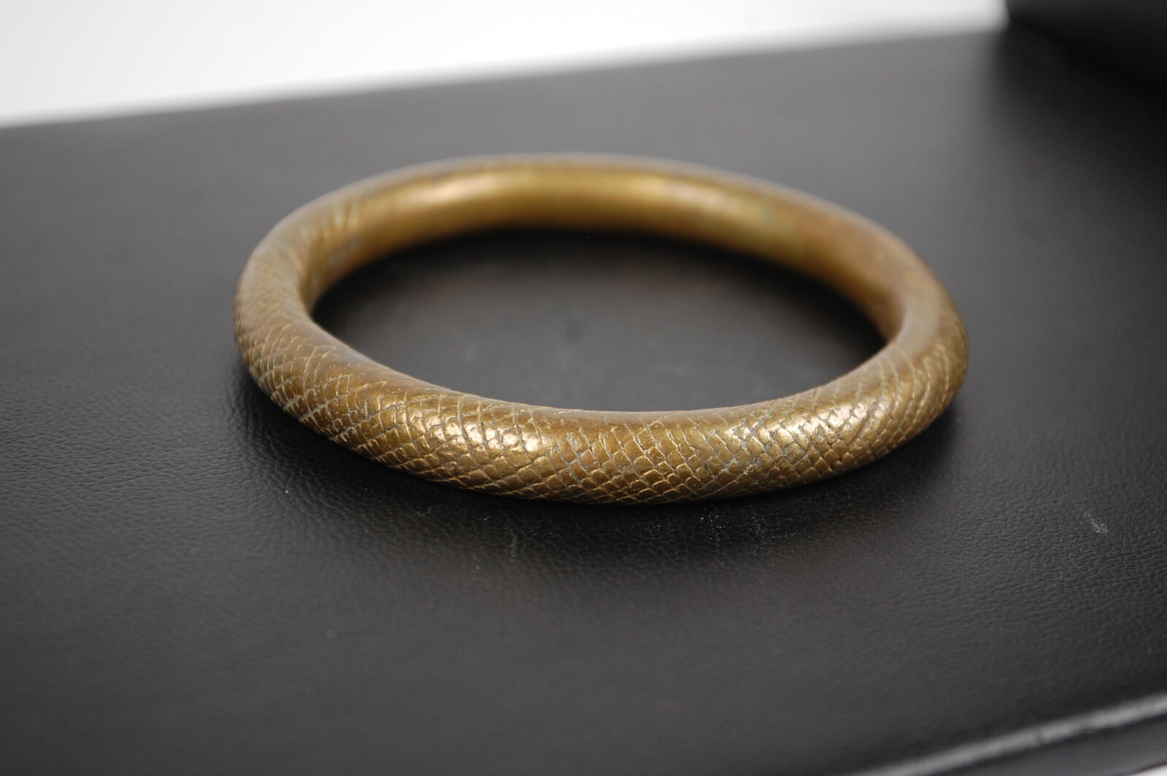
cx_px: 584
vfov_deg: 16.5
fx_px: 2672
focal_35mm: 82
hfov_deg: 24.6
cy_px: 388
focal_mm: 55
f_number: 5.6
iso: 360
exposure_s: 1/125
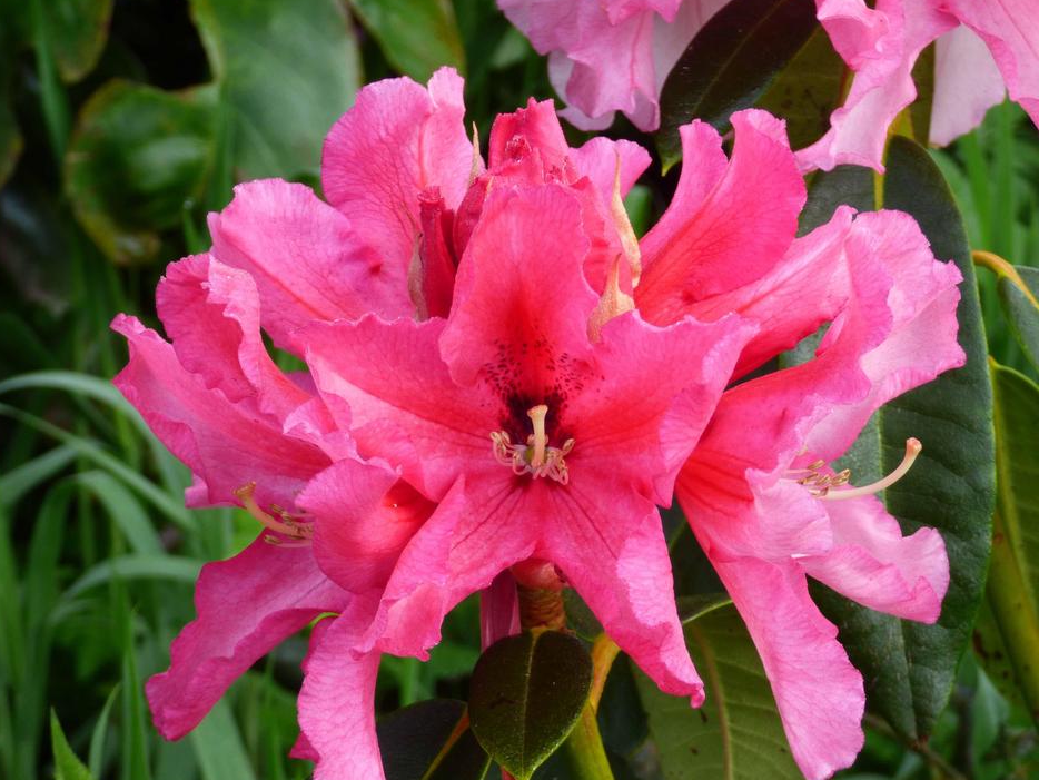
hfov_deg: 16.1
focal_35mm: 122
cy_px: 405
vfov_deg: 12.2
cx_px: 545
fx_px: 3663
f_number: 4.9
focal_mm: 18.72
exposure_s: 1/80
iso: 100
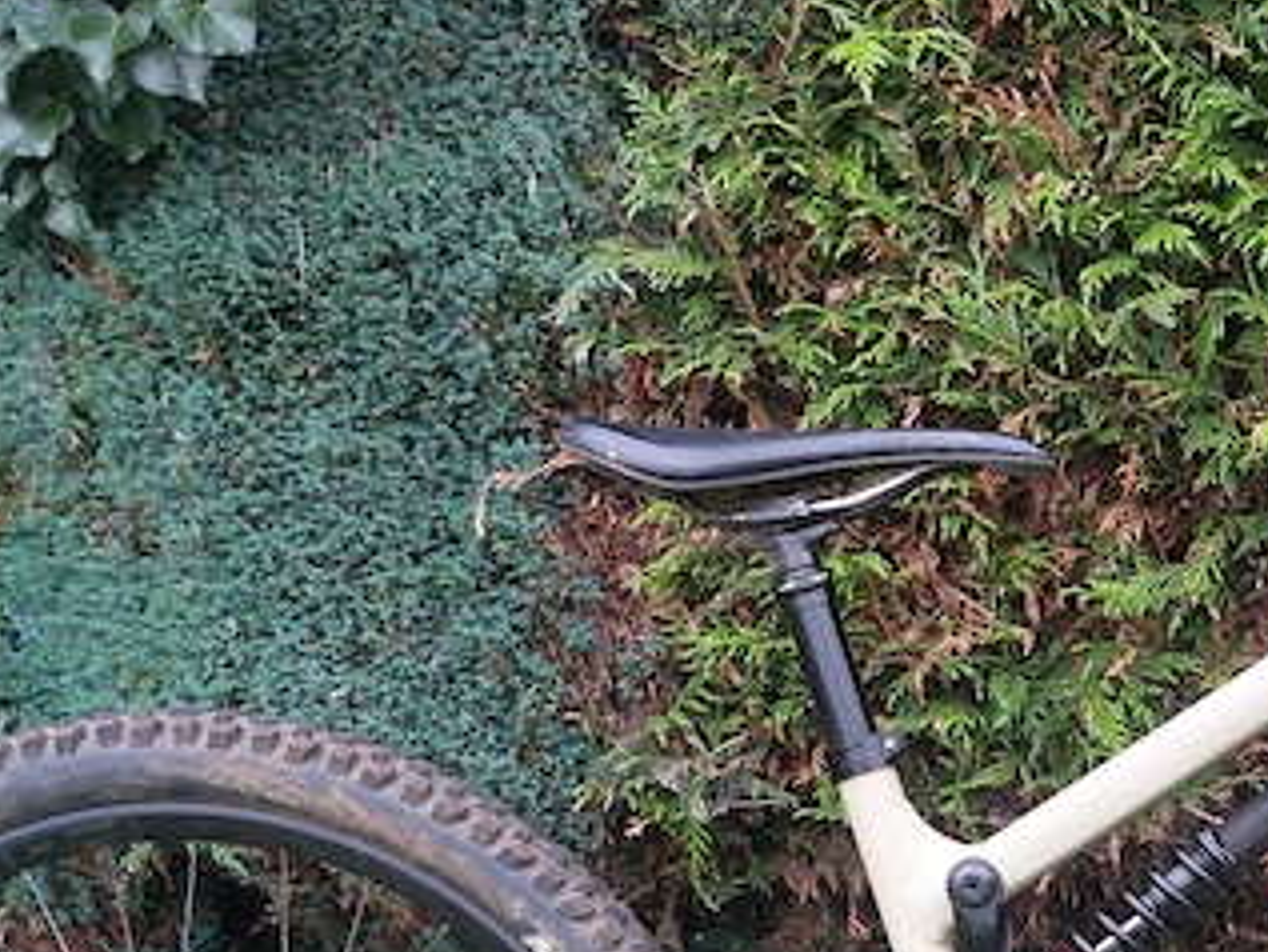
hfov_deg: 29.2
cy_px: 1052
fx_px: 2309
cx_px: 1200
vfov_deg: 22.0
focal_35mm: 63
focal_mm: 5.23
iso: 80
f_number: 1.8
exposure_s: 1/100
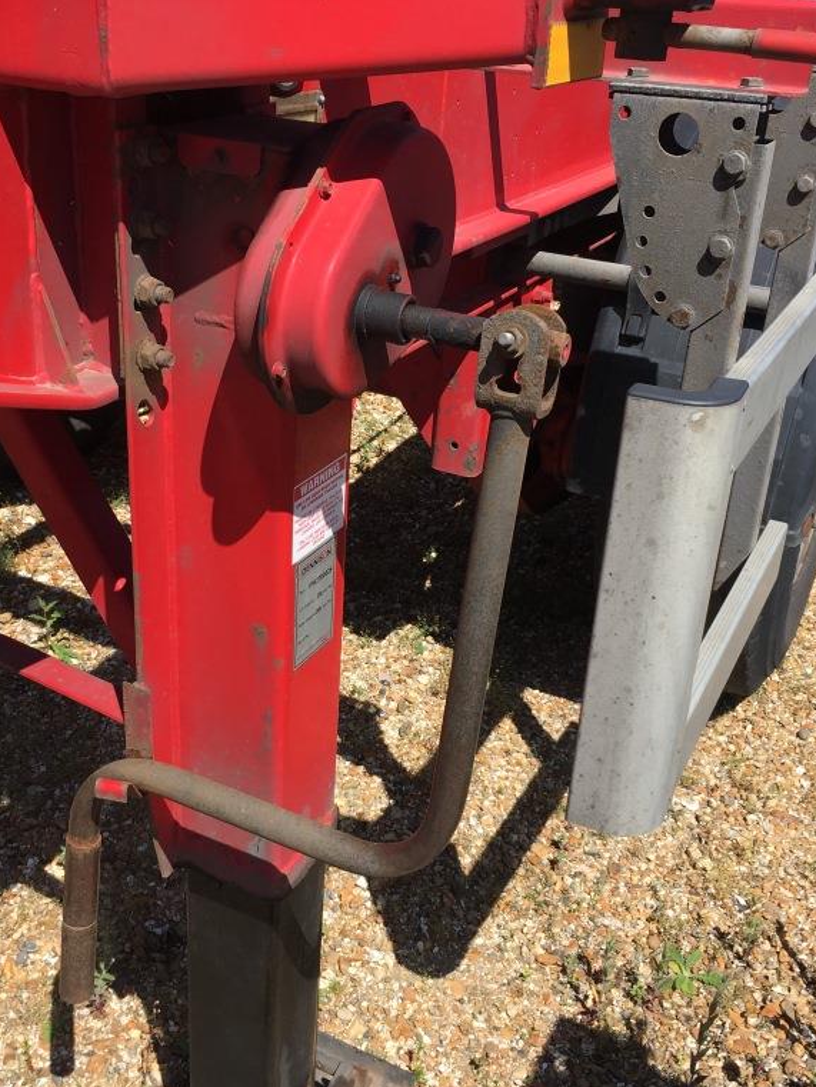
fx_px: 1225
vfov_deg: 47.9
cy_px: 546
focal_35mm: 39
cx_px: 363
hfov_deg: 36.8
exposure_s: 1/1241
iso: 25
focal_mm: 4.15
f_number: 2.2
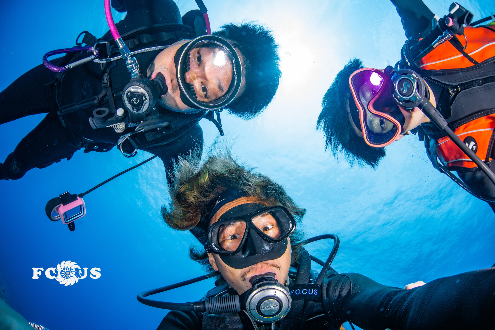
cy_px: 165
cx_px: 248
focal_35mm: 15
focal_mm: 15
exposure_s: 1/250
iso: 250
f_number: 9
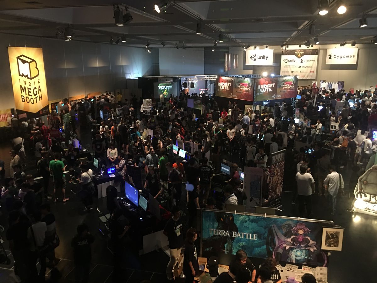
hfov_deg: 61.7
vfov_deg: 48.2
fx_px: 316
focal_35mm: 29
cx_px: 188
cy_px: 142
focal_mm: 4.15
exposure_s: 1/4
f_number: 2.2
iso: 64
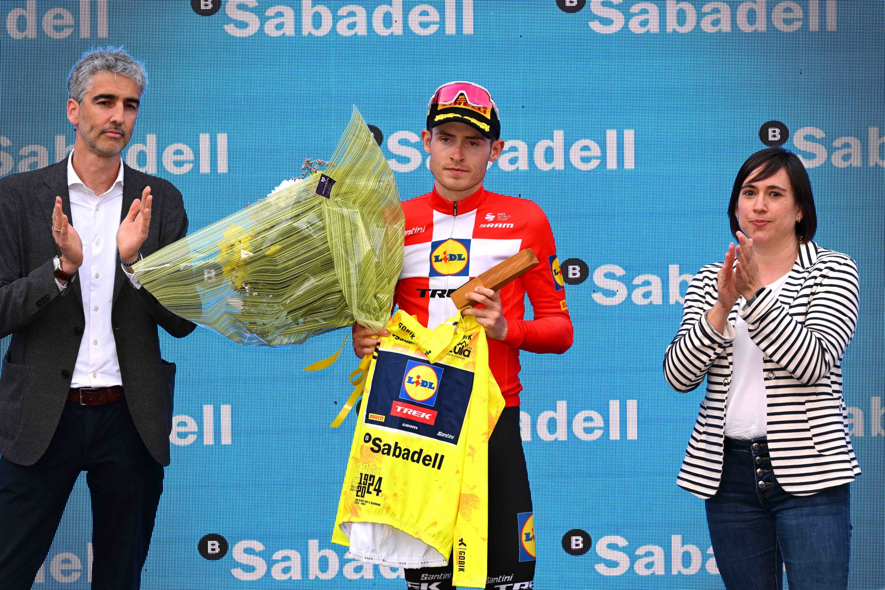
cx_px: 442
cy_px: 295
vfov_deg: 9.8
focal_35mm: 140
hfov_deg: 14.7
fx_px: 3441
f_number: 5
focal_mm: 140
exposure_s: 1/400
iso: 320
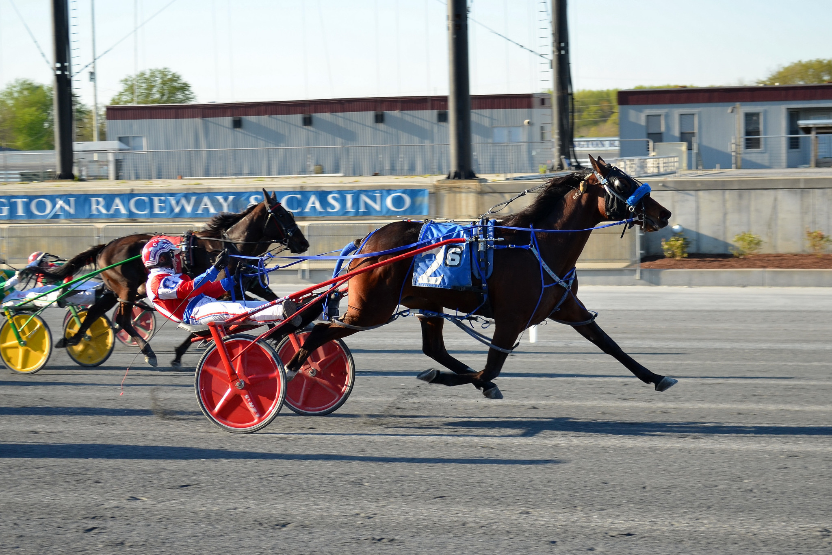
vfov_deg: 23.8
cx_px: 416
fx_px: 1317
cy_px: 278
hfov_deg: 35.1
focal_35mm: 57
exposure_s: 1/500
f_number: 5.6
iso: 250
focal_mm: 38
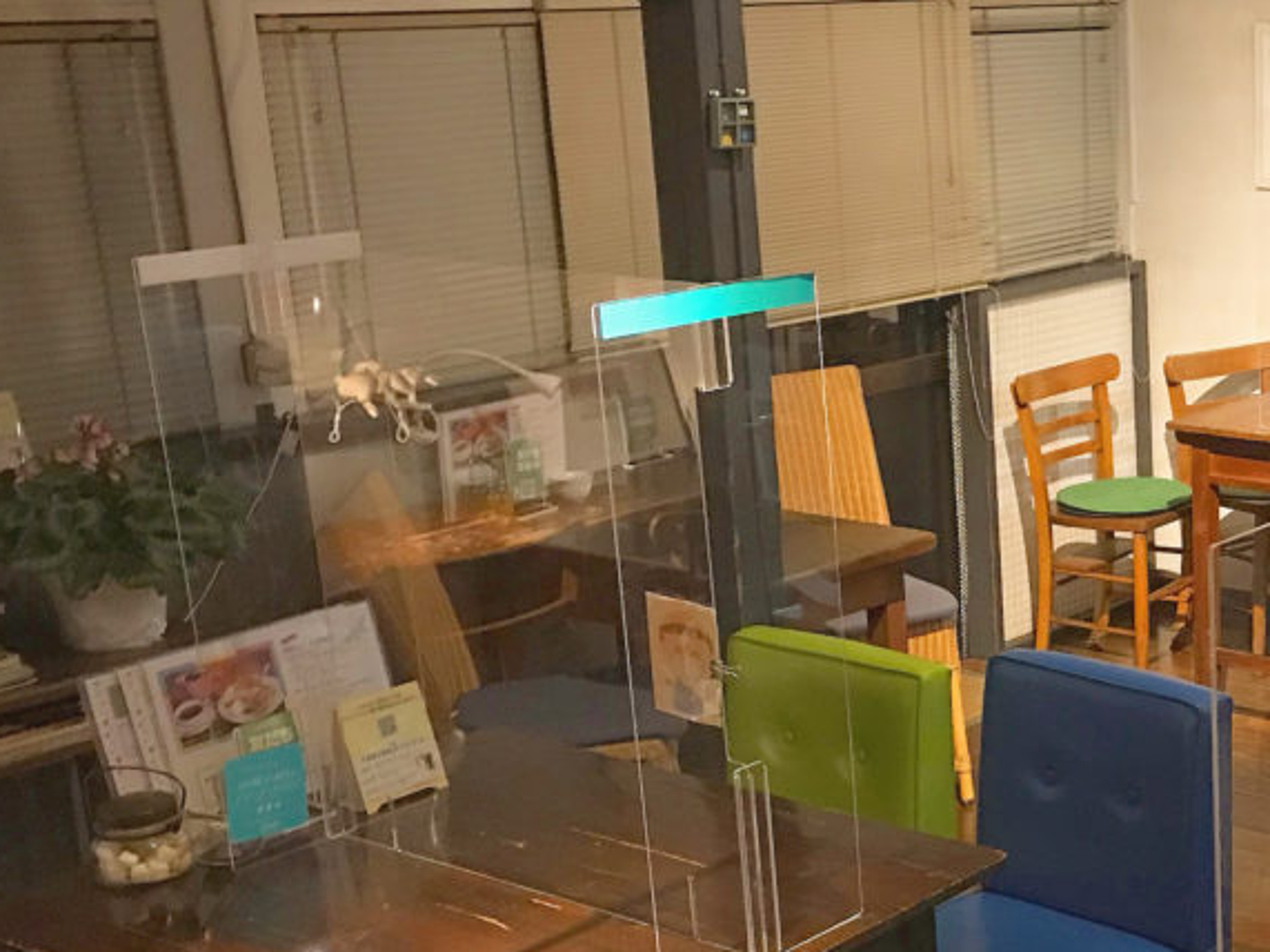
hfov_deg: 29.8
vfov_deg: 24.3
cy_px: 643
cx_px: 1297
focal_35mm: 60
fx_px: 2201
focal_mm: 3.99
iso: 100
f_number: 1.8
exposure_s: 1/6
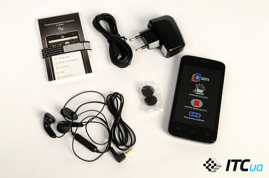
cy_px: 89
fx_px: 380
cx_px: 134
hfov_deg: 38.9
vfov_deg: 26.4
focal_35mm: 51
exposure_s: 1/100
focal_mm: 34
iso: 200
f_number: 16
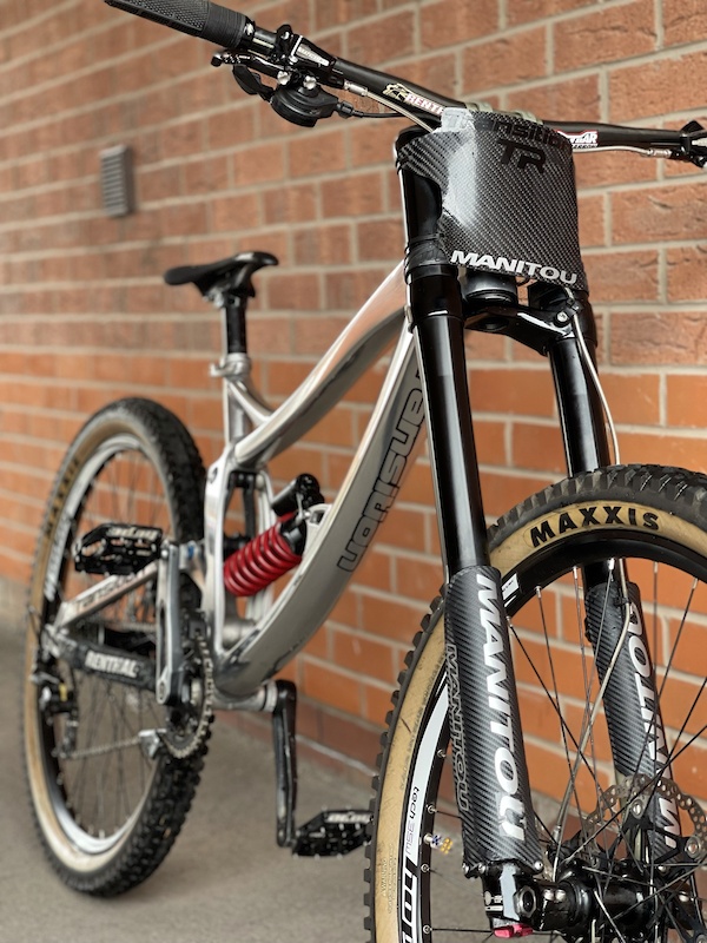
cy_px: 472
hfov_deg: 22.9
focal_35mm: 64
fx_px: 1743
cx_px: 354
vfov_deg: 30.3
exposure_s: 1/121
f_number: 2.2
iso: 100
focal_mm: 7.5
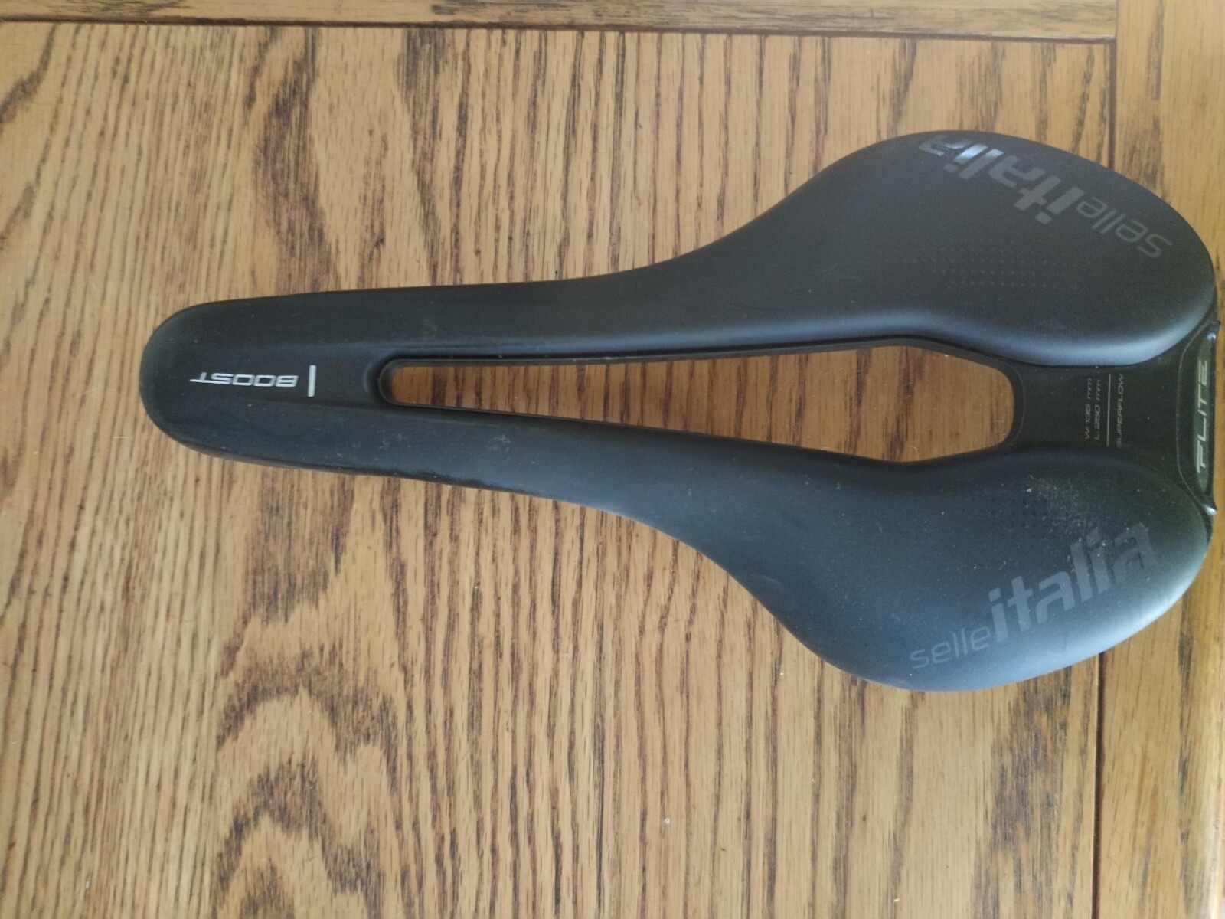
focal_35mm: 29
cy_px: 460
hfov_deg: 61.7
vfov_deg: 48.2
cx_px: 612
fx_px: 1026
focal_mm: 4.75
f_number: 1.8
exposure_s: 1/16.7
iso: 1975
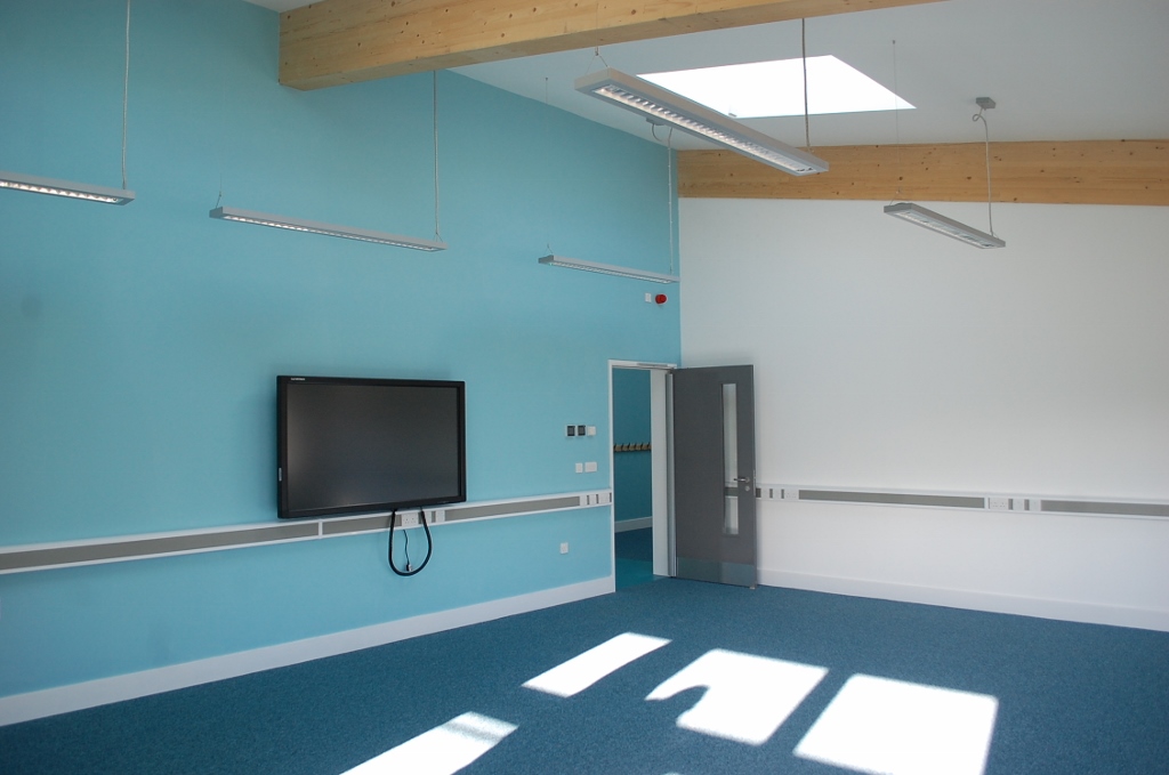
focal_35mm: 27
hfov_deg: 67.5
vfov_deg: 47.8
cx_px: 584
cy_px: 388
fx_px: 875
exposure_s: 1/80
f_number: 4.5
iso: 400
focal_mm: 18
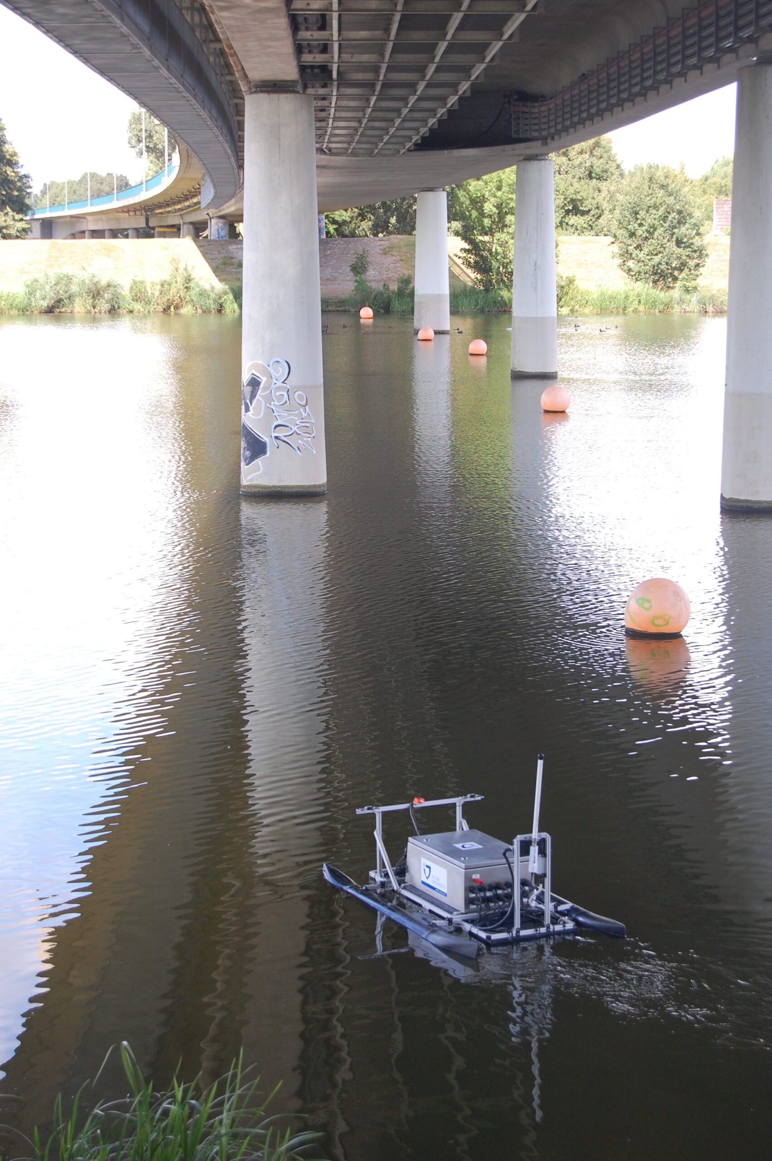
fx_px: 2320
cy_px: 580
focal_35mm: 72
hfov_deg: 18.9
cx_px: 386
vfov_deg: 28.1
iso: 400
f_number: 6.3
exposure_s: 1/160
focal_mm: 48
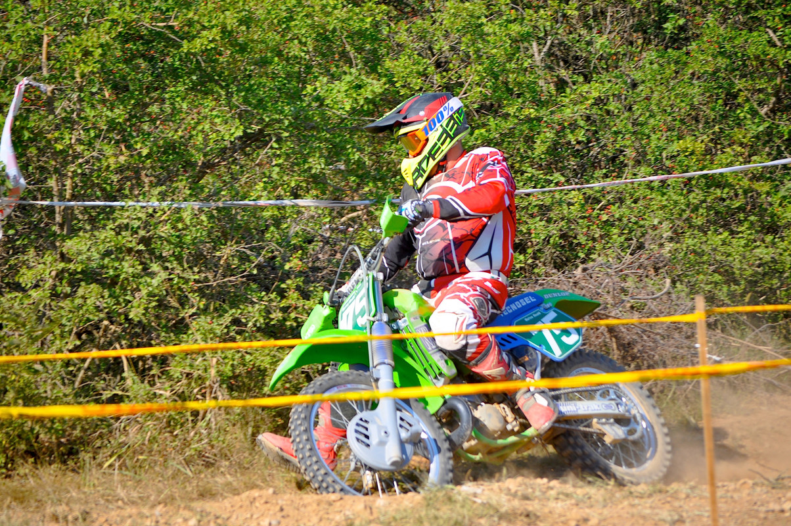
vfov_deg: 6.8
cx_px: 396
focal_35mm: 202
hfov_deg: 10.2
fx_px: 4444
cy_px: 263
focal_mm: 135
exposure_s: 1/640
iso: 200
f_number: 5.6
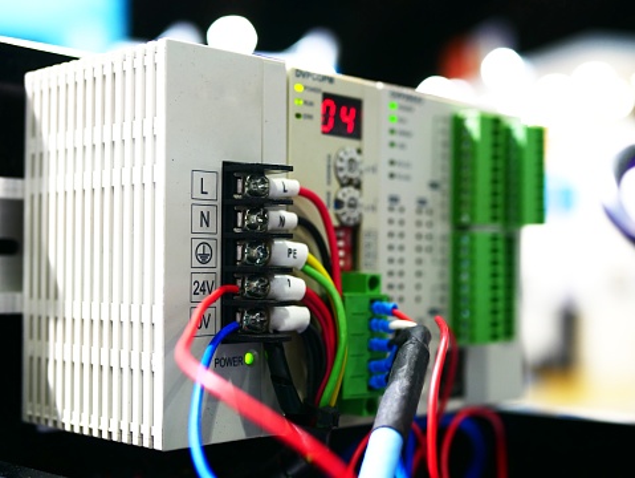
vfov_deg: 29.1
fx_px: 918
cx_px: 318
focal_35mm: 50
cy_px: 239
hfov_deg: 38.2
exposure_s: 1/40
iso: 320
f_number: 2.8
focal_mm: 25
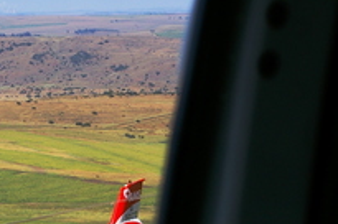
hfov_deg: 8.4
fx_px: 2263
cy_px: 212
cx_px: -87
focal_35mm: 241
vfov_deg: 5.7
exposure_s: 1/350
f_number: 11
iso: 200
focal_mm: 55
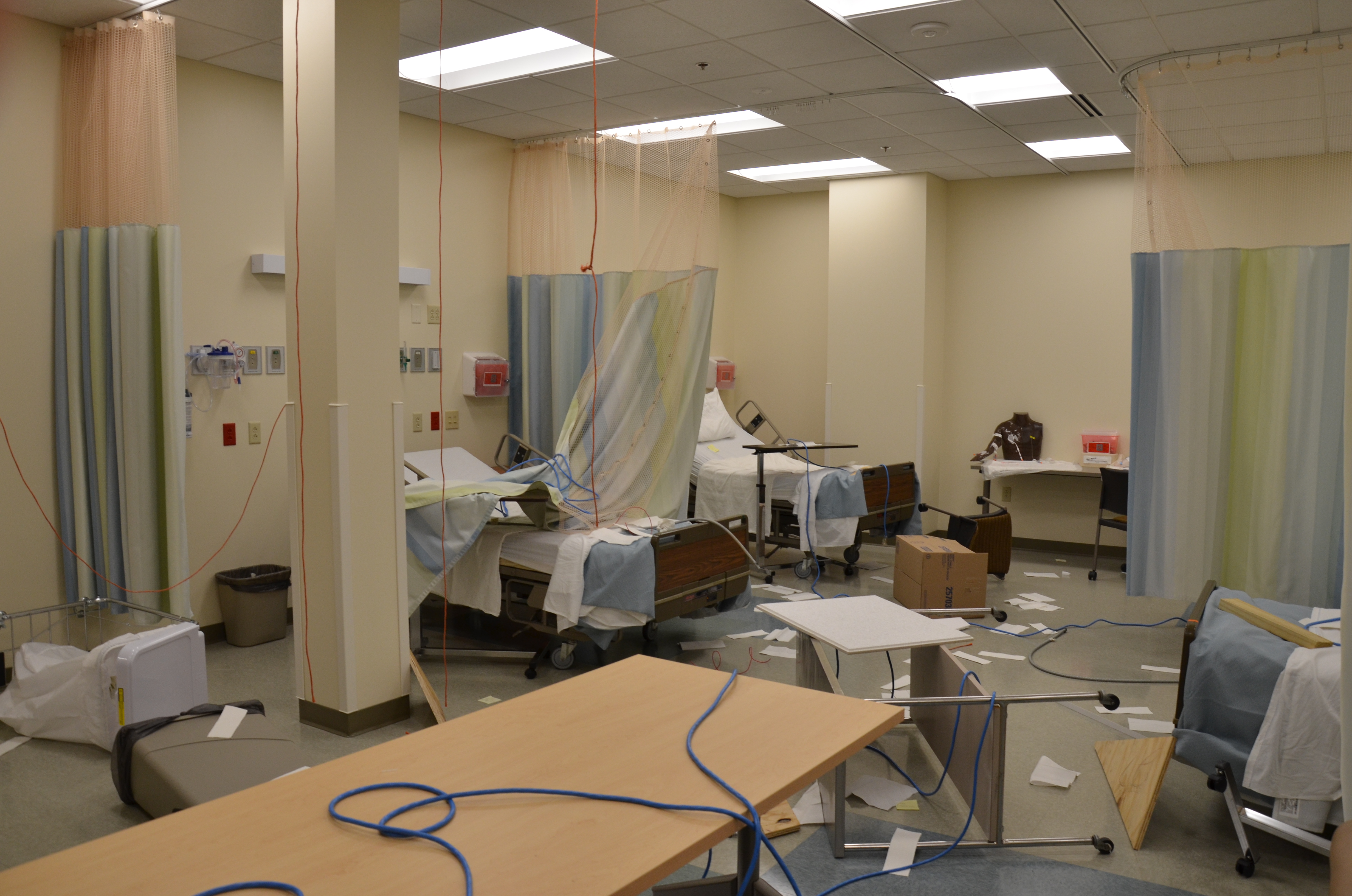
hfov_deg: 67.5
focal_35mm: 27
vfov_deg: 47.7
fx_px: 1012
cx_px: 676
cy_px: 448
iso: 400
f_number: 5.6
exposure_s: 1/125
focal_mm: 18
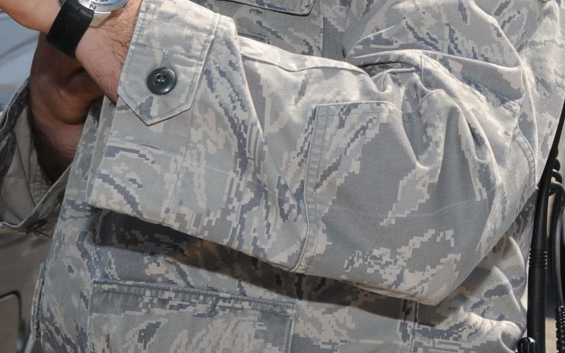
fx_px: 2817
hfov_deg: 11.4
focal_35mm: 183
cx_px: 353
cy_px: -133
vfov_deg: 7.1
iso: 160
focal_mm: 55
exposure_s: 1/320
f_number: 9
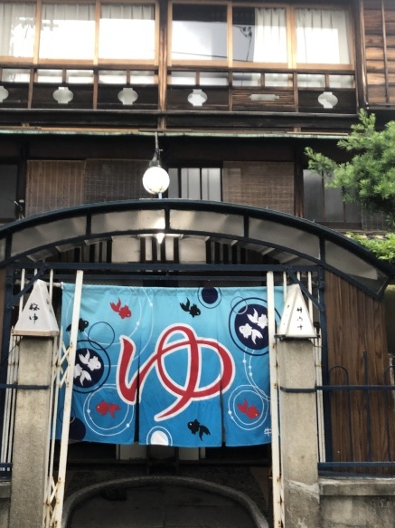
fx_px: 548
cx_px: 164
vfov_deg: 51.3
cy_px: 243
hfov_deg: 39.5
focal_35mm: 36
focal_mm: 4
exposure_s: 1/30
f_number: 1.8
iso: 25
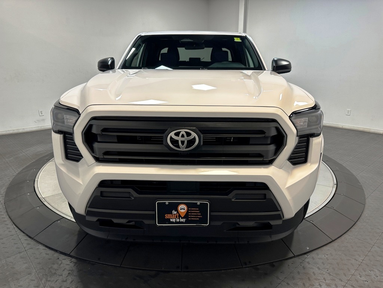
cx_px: 192
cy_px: 144
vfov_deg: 56.8
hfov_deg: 71.6
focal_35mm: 24
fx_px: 266
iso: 160
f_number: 1.78
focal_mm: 6.86
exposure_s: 1/60
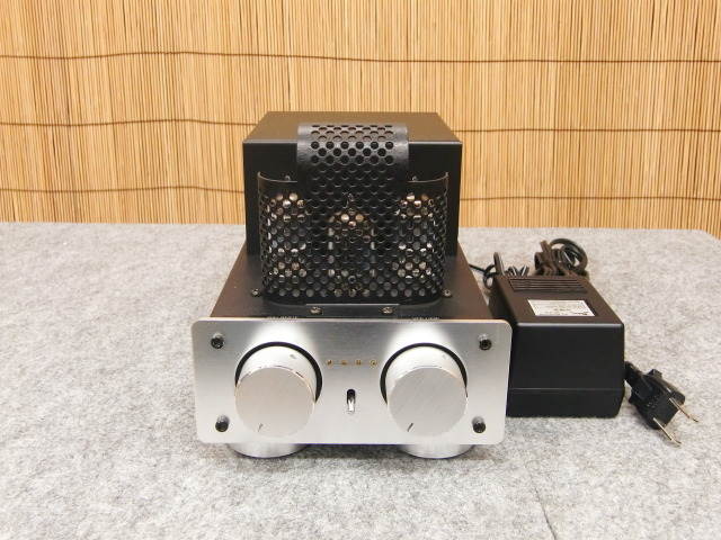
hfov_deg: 47.9
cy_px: 270
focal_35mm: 39
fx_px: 812
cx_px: 360
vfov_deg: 36.8
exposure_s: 1/50
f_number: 3
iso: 400
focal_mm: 6.9
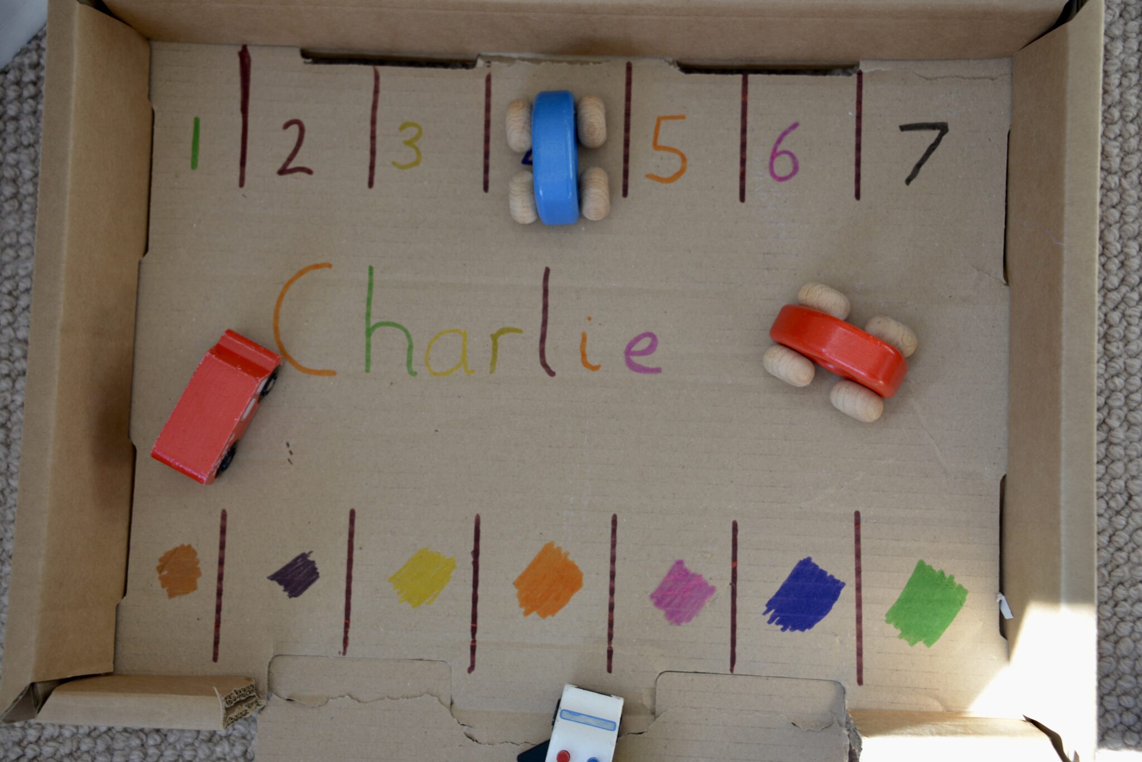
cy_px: 381
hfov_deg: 35.6
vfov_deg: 24.2
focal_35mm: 56
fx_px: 1777
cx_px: 571
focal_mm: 56
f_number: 5
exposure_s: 1/100
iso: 400
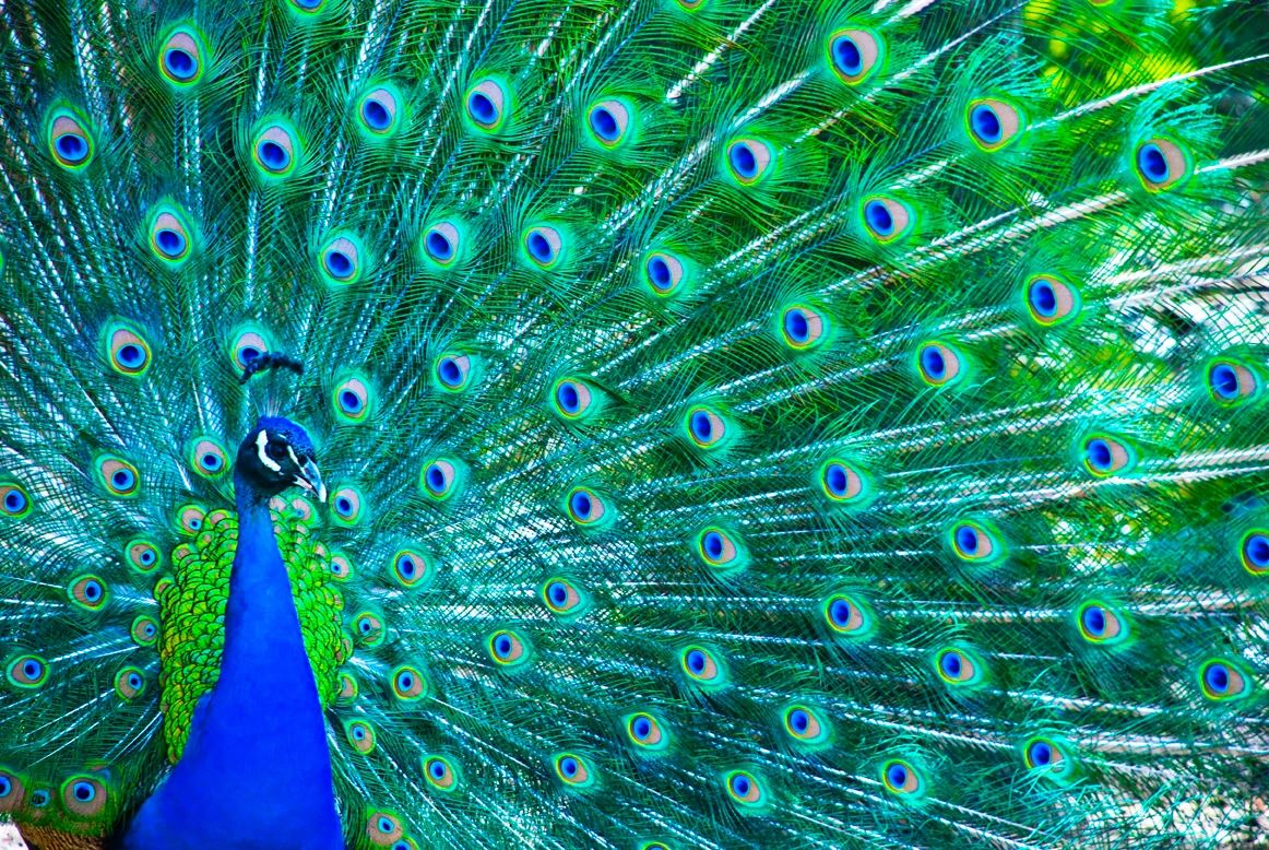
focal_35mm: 202
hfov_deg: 10.1
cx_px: 634
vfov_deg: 6.8
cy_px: 425
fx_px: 7147
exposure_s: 1/125
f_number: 5.6
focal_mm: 135
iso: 400
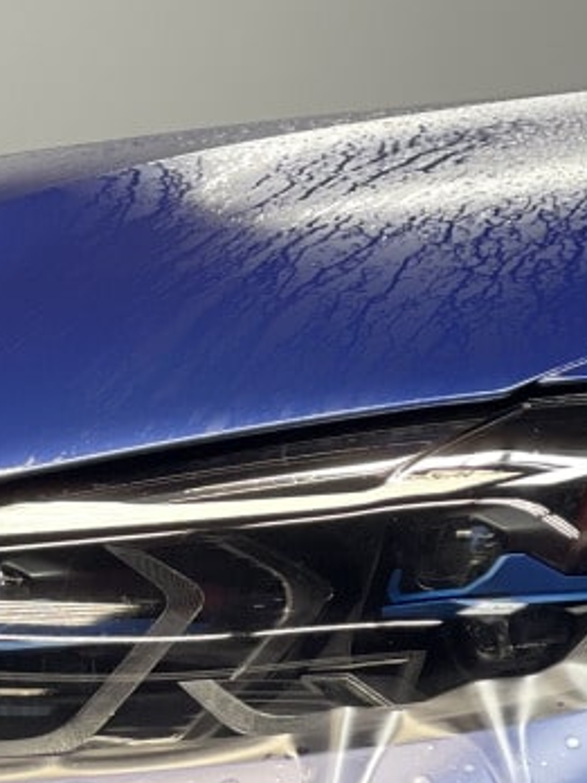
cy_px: 803
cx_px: -331
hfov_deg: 6.6
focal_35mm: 221
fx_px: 4997
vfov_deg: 8.9
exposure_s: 1/120
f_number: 2.2
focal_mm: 7.5
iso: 125
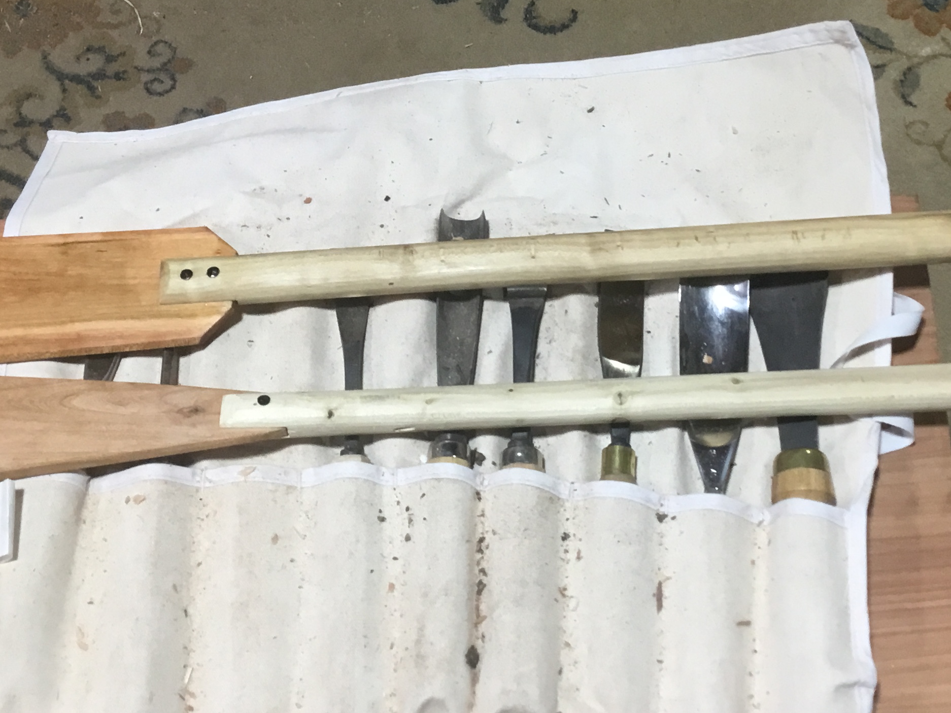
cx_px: 487
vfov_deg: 27.0
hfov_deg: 35.5
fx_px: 1483
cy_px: 309
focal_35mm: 54
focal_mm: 3.3
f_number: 2.4
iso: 64
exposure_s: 1/30
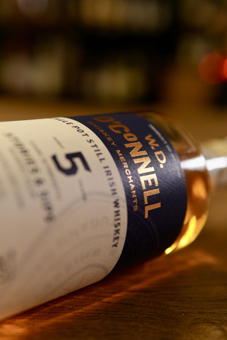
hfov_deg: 29.9
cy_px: 170
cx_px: 114
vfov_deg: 43.6
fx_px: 426
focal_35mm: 45
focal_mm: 30
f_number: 2
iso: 1000
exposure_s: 1/50
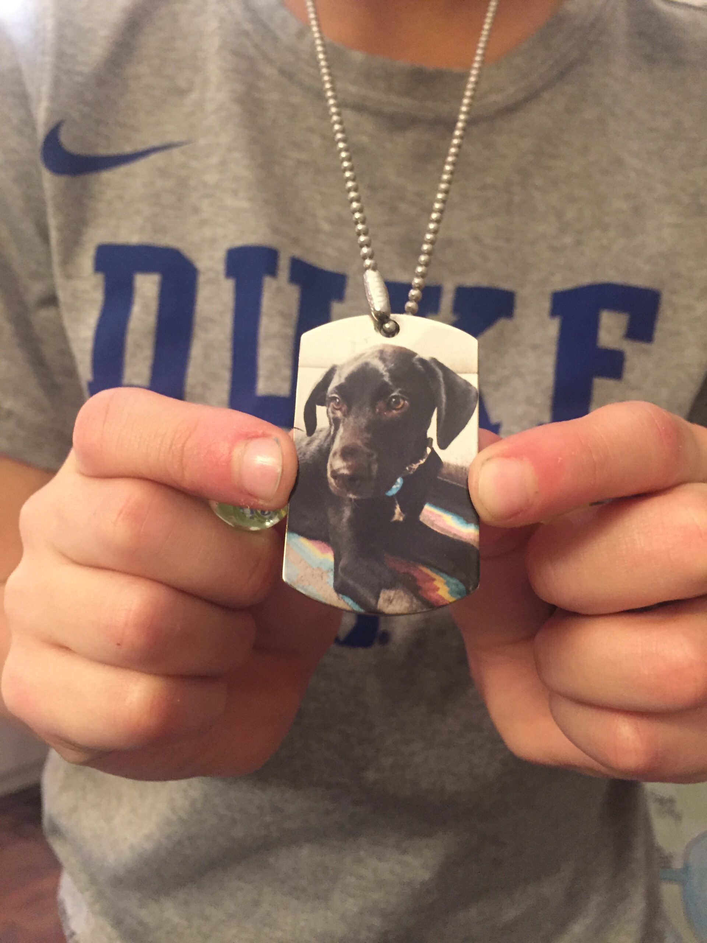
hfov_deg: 48.2
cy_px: 472
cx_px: 354
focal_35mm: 29
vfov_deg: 61.7
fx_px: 790
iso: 250
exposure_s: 1/17
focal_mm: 4.15
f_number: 2.2
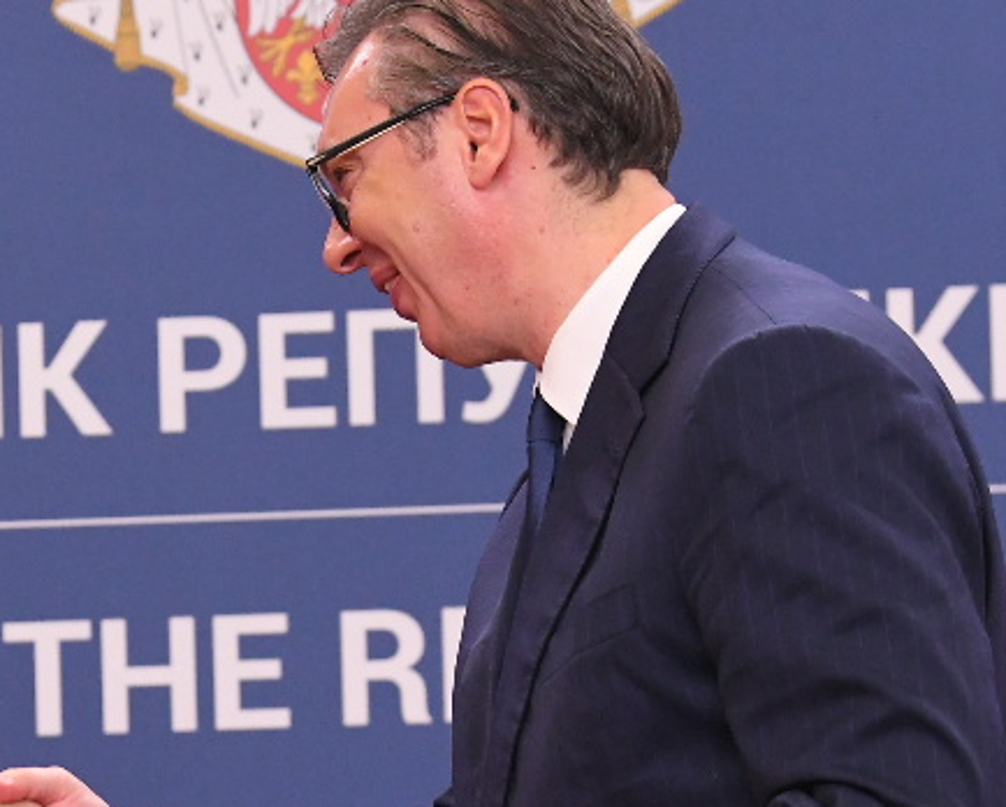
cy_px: 809
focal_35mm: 357
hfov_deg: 5.4
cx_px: 95
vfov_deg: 4.3
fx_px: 10639
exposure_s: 1/320
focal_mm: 102
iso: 3200
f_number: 4
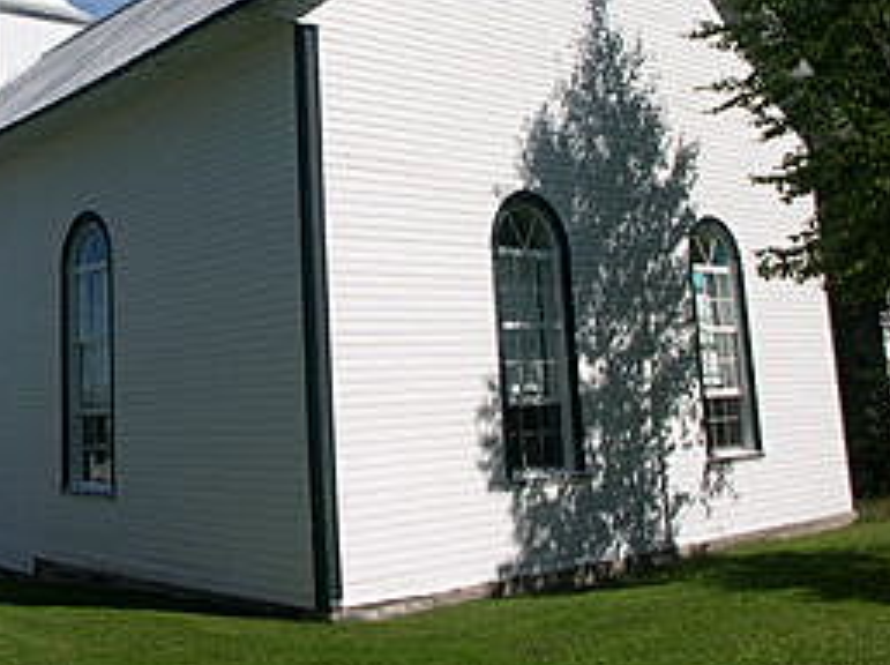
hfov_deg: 28.1
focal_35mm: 68
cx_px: 203
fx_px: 1746
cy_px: 121
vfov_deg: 21.3
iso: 100
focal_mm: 8
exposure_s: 1/300
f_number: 7.6
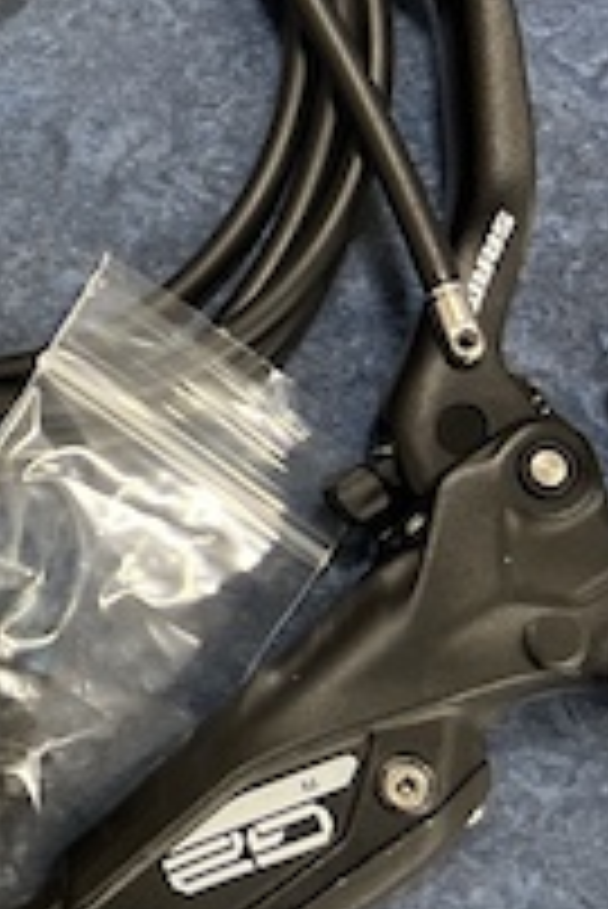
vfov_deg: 19.1
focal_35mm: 107
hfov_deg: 11.3
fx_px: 2706
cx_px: -685
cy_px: 472
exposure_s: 1/120
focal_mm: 5.7
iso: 125
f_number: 1.5
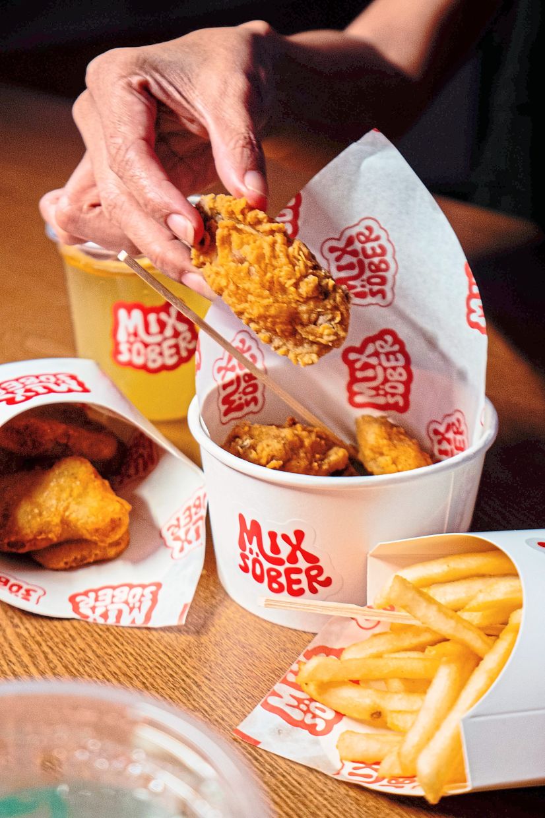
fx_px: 1181
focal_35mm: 52
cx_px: 272
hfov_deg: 26.0
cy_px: 409
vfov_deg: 38.2
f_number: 4.5
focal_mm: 35
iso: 800
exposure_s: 1/50
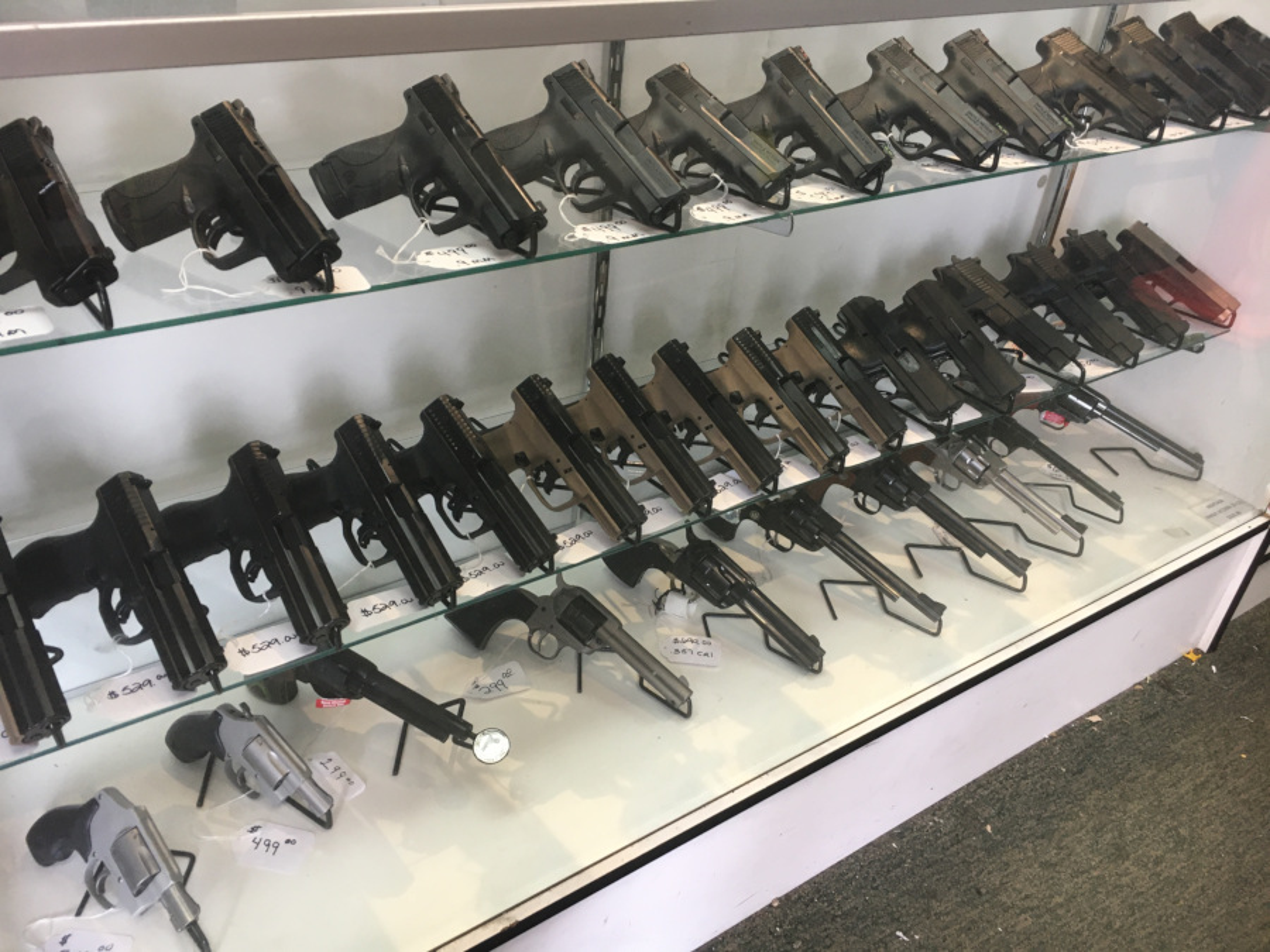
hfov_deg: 61.7
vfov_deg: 48.2
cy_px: 476
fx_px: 1064
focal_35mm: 29
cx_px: 635
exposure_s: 1/30
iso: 80
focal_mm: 4.15
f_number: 2.2
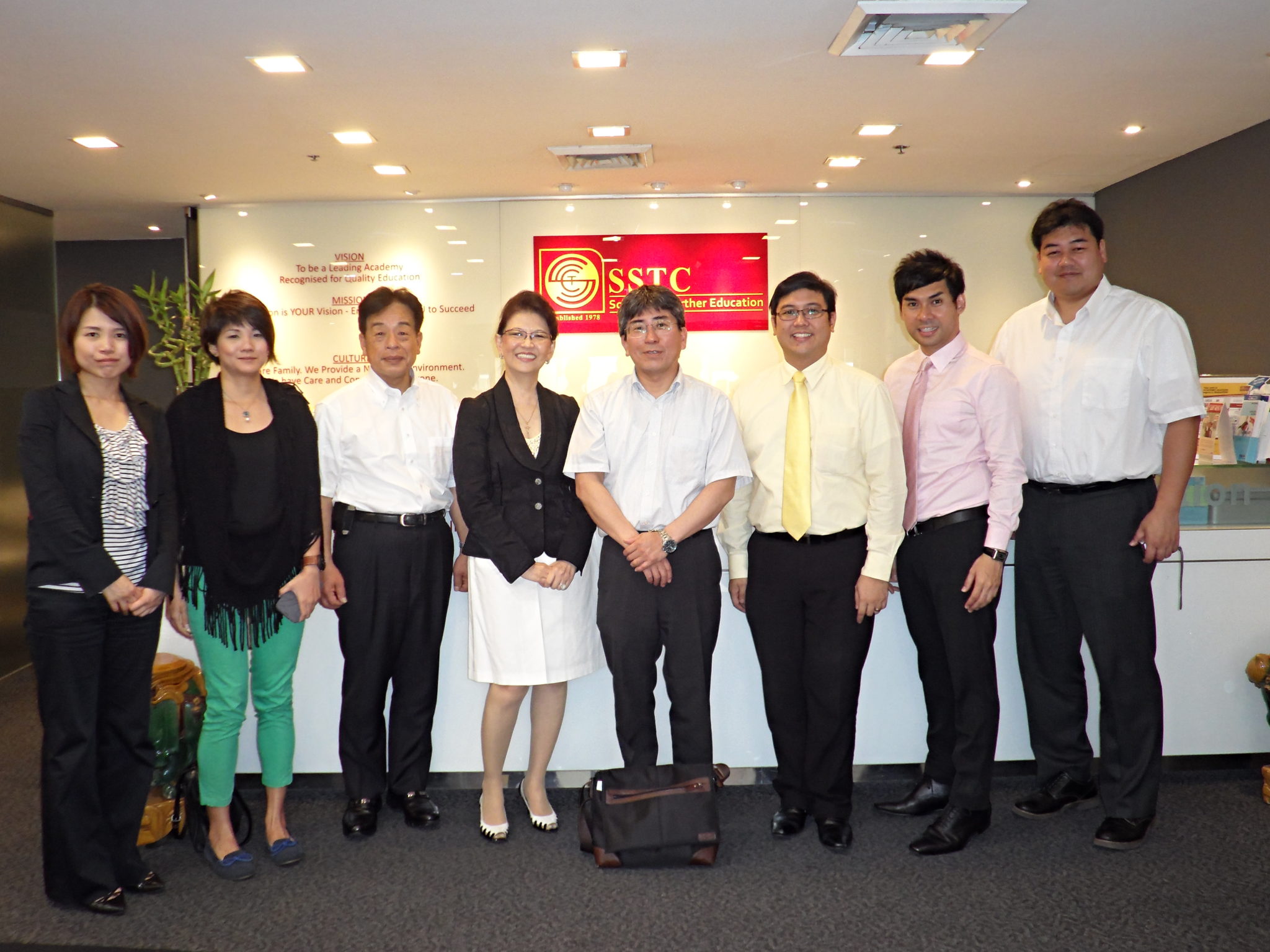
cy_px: 476
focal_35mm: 30
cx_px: 635
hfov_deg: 60.0
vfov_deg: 46.8
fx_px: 1101
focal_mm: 5.5
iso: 480
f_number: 2.7
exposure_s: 1/30
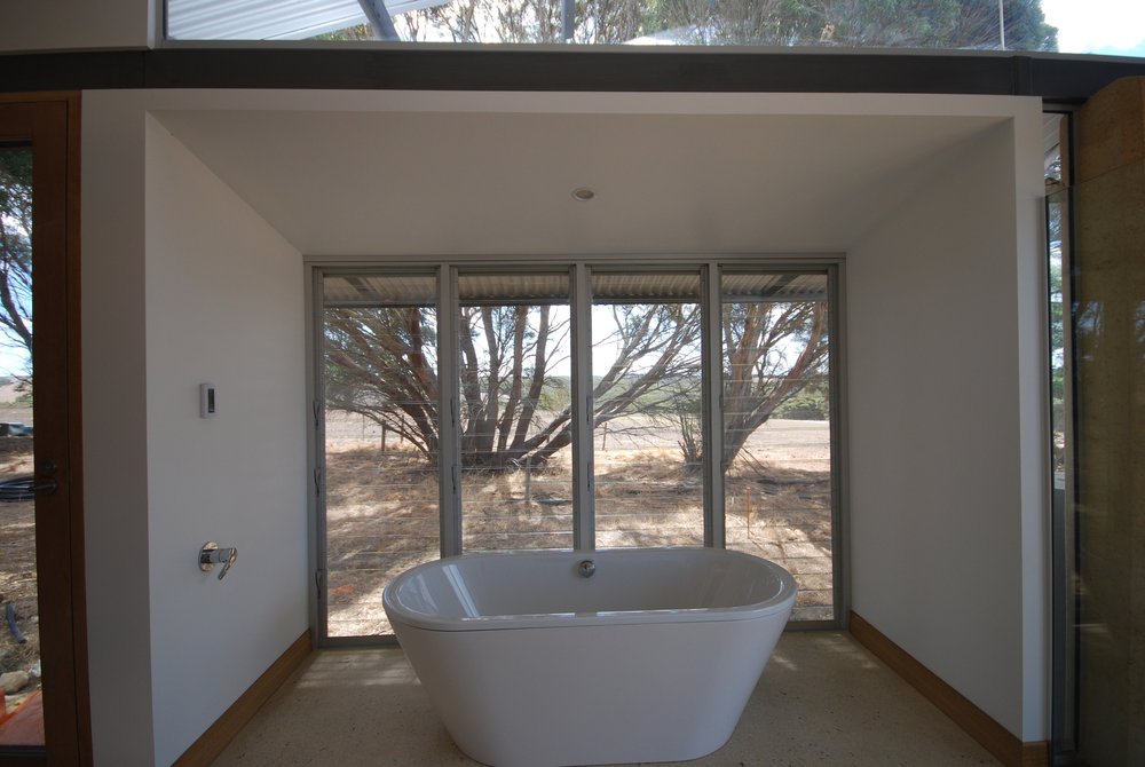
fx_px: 526
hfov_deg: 94.9
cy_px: 384
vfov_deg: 72.2
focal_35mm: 16
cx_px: 572
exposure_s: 1/125
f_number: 5.6
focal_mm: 11
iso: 180
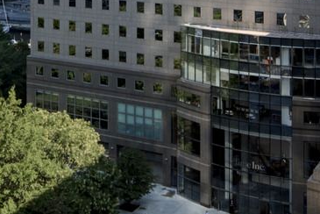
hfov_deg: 25.7
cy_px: 49
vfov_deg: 17.4
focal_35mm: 78
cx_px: 89
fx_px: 694
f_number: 10
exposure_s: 1/160
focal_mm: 19
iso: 100
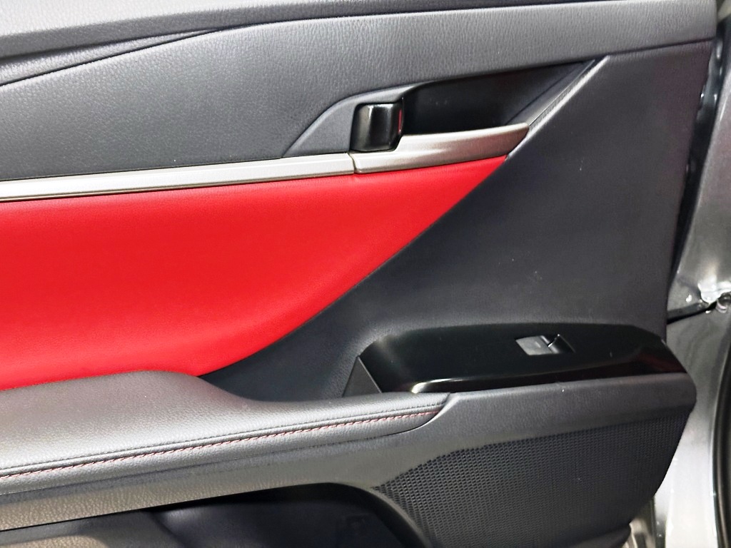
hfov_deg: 39.7
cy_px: 274
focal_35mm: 48
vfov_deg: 30.3
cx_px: 366
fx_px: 1014
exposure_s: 1/30
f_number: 1.78
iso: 640
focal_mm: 6.86
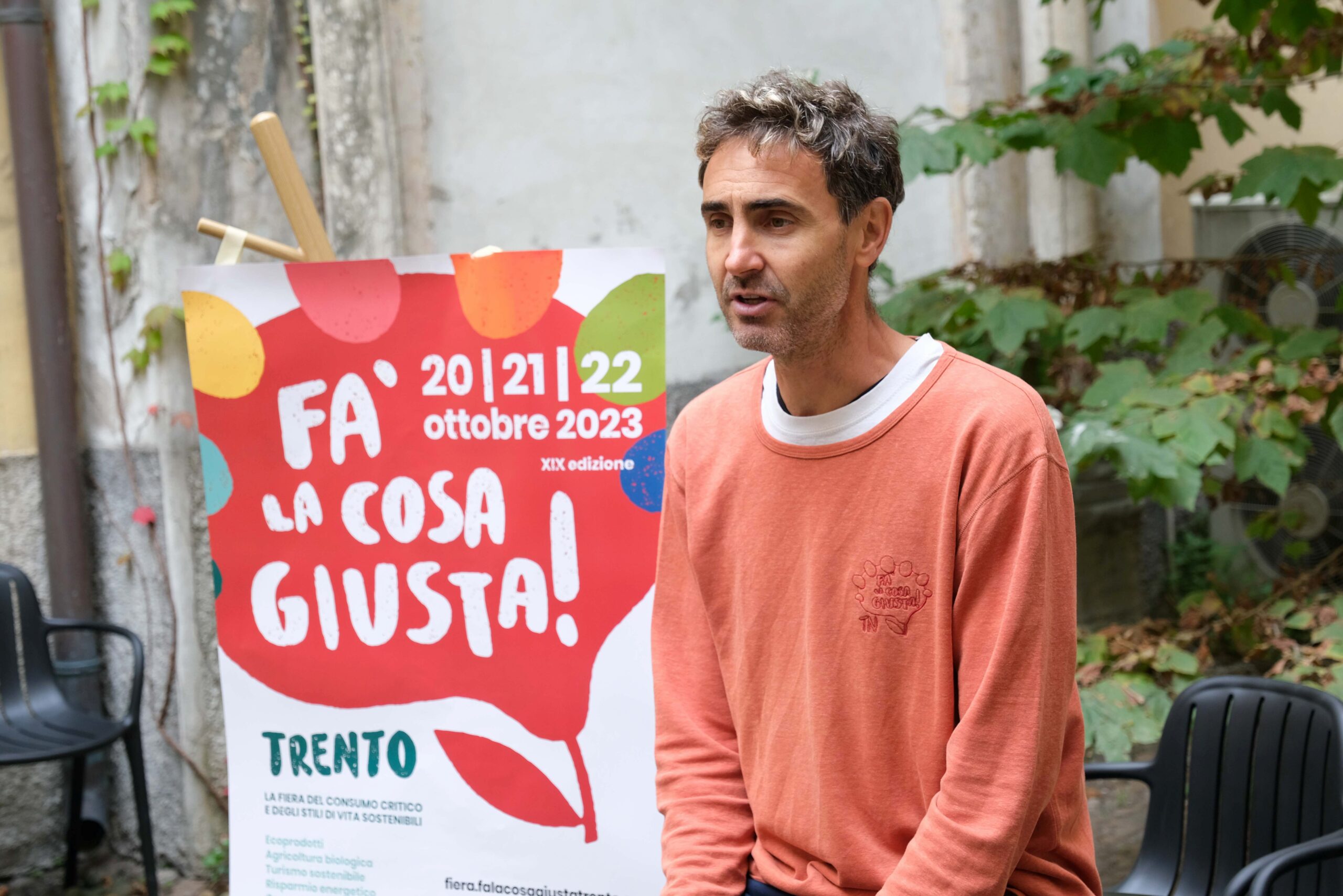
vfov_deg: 18.2
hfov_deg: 27.0
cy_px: 448
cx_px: 672
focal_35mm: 75
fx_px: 2798
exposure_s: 1/125
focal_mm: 50
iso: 640
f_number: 5
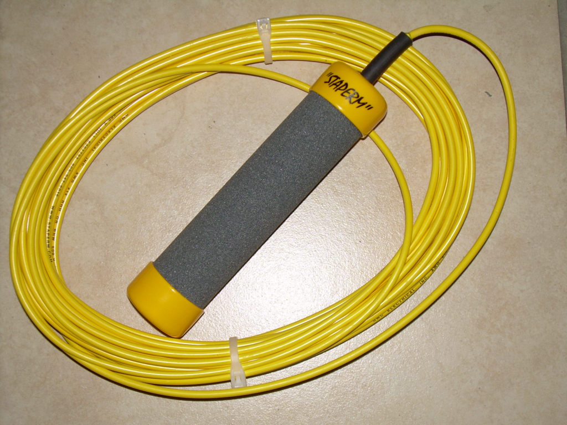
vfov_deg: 25.7
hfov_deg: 33.8
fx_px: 934
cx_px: 284
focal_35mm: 57
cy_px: 212
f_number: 3.3
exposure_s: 1/60
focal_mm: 9.6
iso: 50
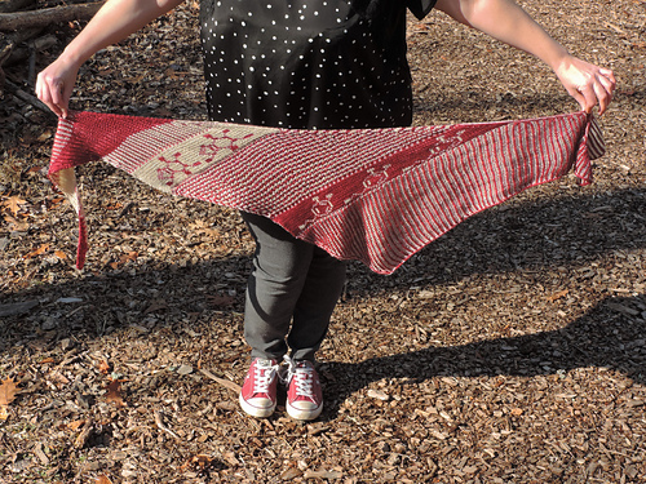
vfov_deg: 29.1
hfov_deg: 38.2
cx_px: 323
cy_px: 242
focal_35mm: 50
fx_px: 933
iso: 80
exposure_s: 1/60
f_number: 8
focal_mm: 8.9
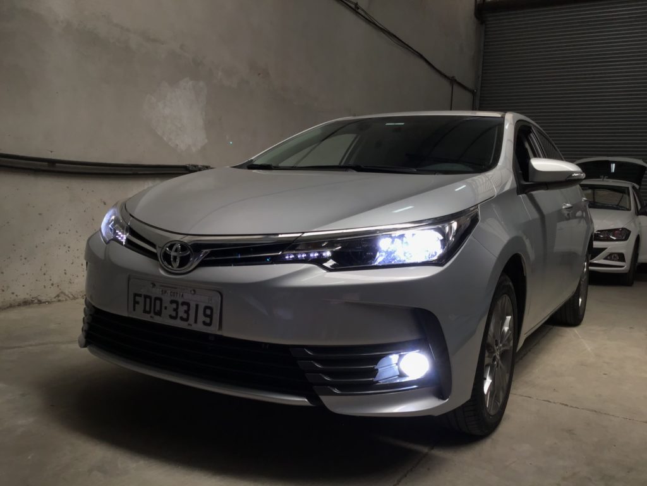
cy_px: 243
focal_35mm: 31
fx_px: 579
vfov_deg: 45.4
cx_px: 324
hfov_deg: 58.4
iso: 25
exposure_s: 1/60
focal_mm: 3.3
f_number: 2.4
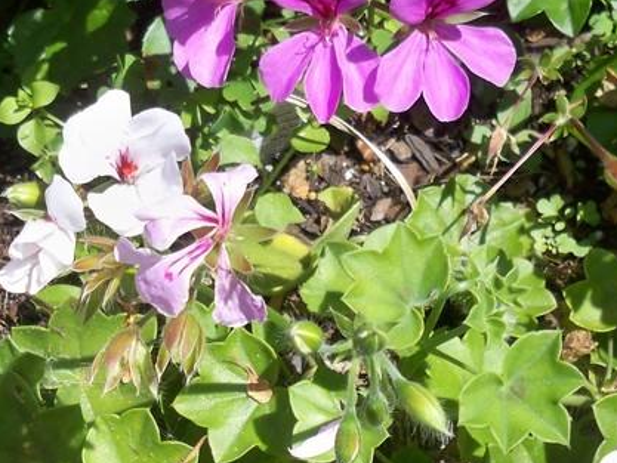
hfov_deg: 23.0
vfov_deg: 16.8
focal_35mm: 84
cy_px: 550
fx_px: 1498
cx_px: 146
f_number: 3.1
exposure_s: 1/640
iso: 64
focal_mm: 6.3
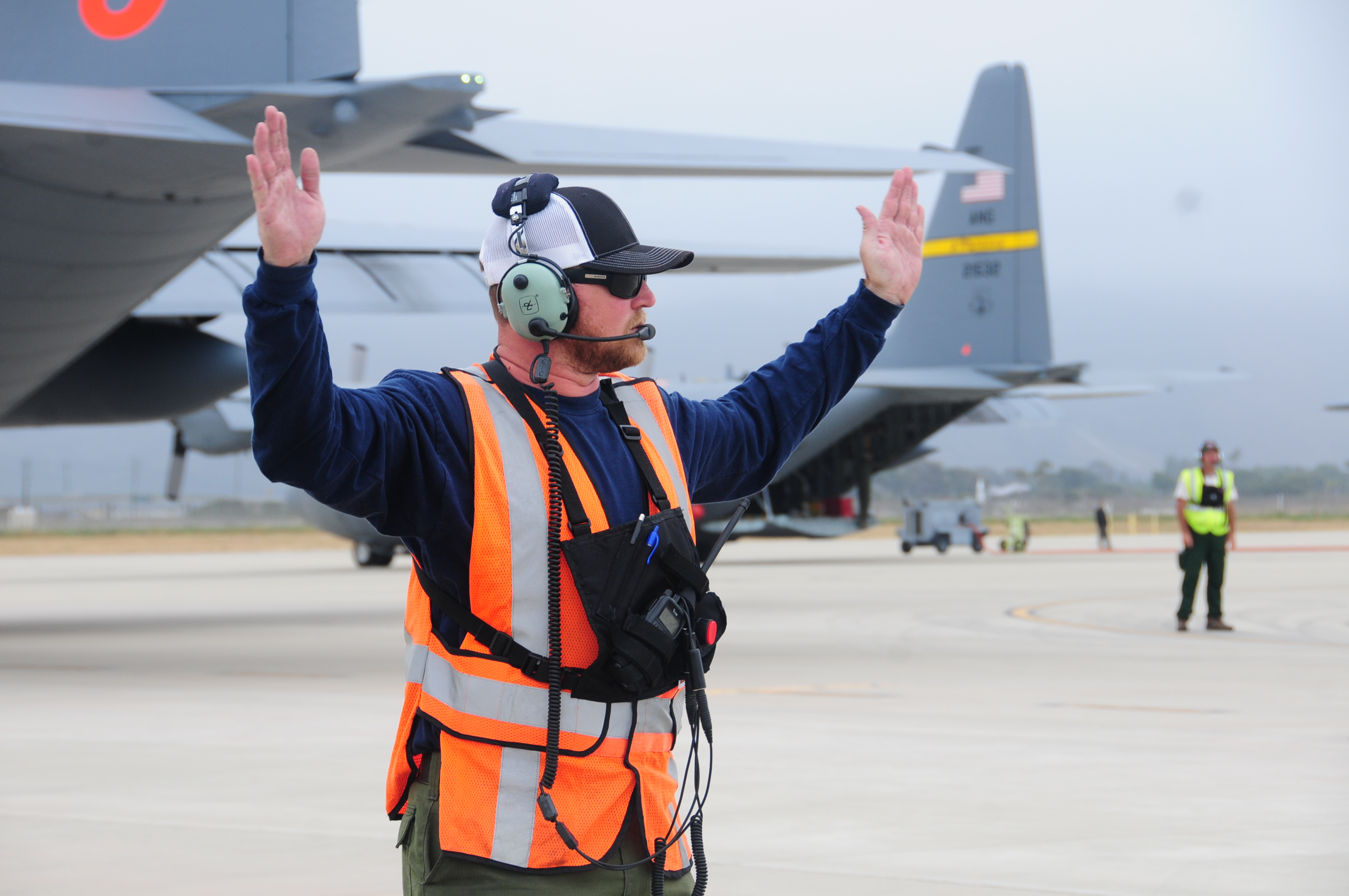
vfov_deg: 11.1
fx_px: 4603
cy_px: 448
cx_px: 674
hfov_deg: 16.7
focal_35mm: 123
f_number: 8
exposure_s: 1/200
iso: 250
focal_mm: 82
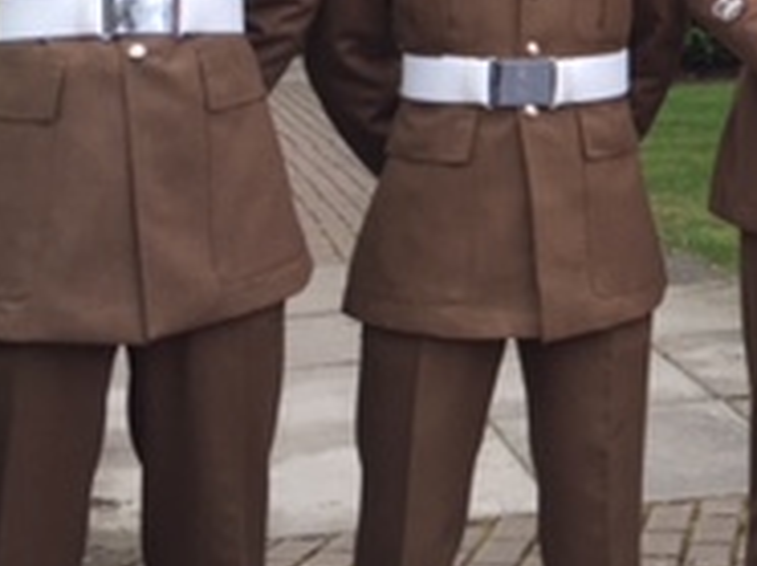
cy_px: -151
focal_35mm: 100
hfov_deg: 18.2
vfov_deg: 14.2
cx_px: 1009
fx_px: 2184
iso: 32
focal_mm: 4.15
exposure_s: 1/233
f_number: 2.2
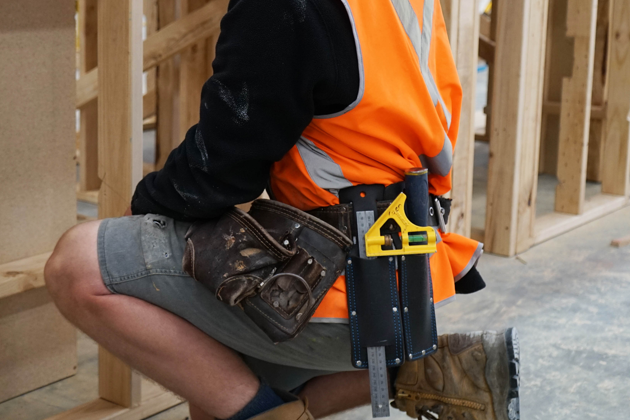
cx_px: 211
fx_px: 1120
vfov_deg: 21.0
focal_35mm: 64
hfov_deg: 31.2
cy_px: 94
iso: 640
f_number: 4
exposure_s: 1/160
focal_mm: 35
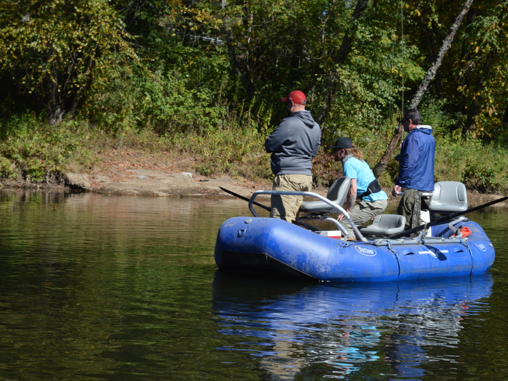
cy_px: 191
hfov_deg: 23.0
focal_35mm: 85
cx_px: 279
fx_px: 1247
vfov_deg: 17.4
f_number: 8
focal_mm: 52
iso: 100
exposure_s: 1/200
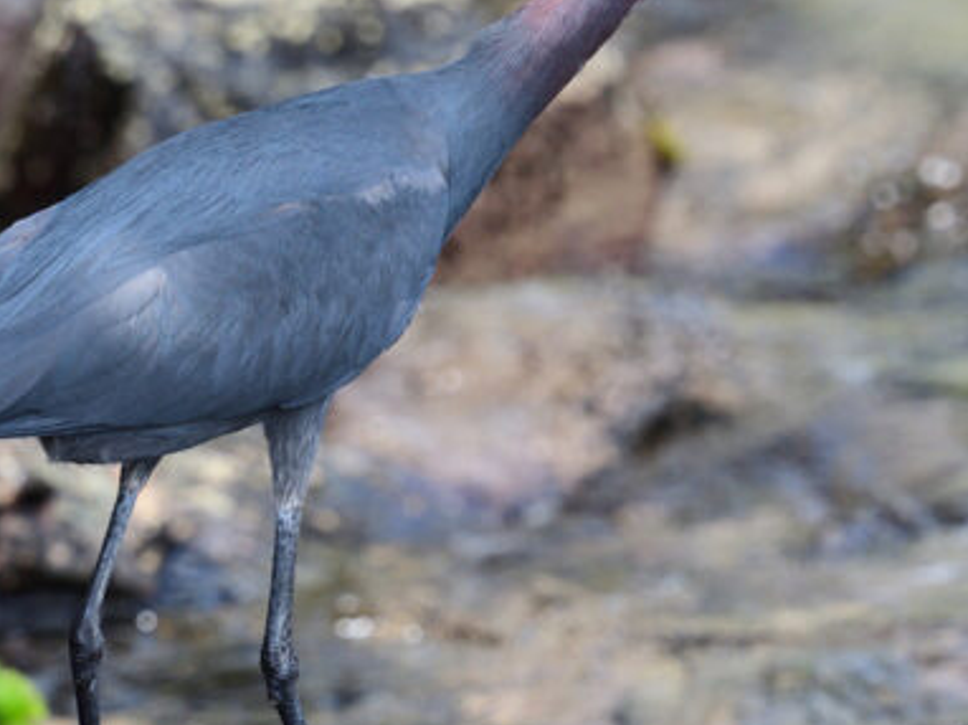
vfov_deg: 1.2
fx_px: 34067
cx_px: 664
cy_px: 172
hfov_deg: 1.6
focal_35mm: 1219
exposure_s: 1/640
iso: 800
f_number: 8
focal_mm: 420
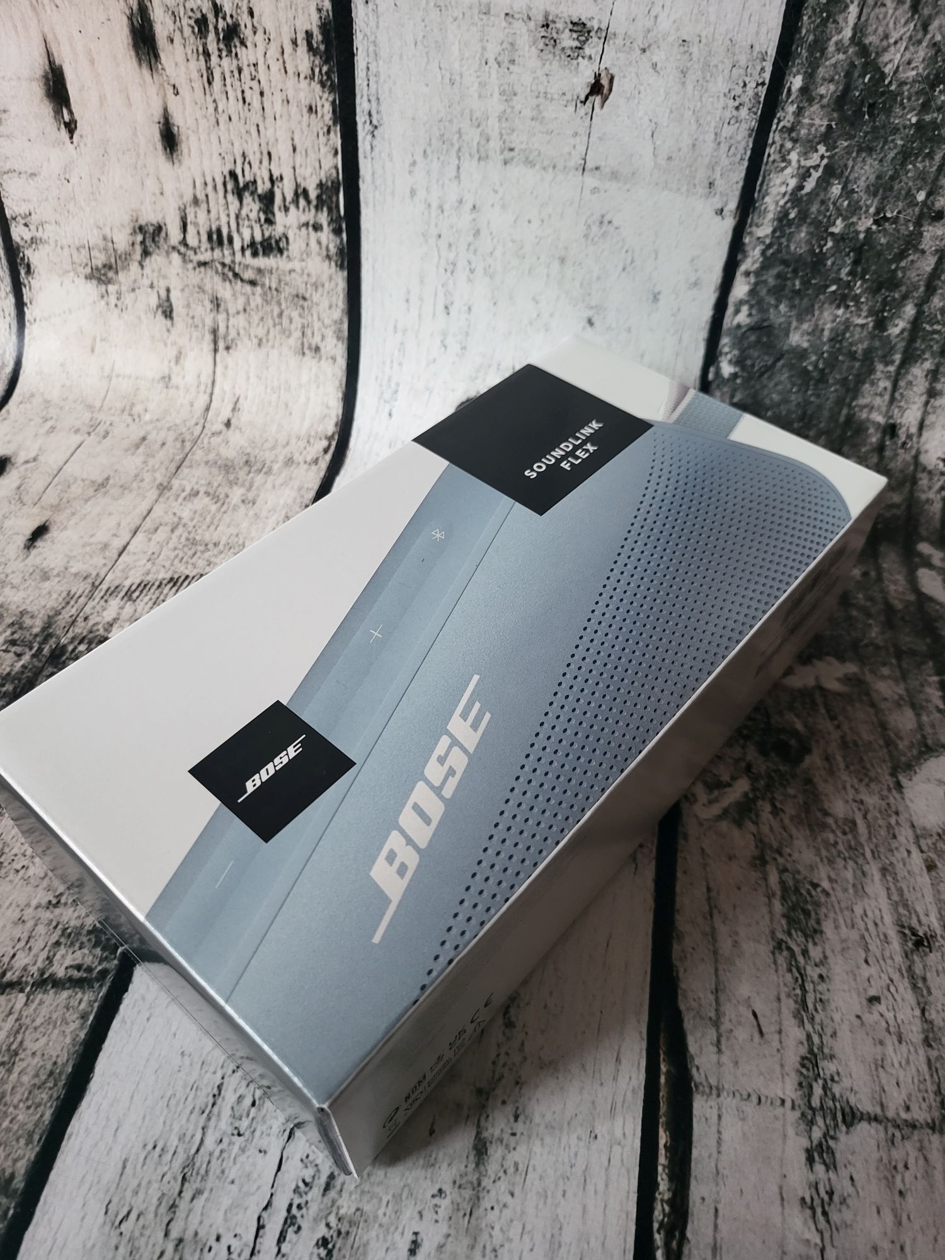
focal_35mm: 24
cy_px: 630
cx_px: 472
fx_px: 874
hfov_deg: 56.8
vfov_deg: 71.6
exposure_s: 1/100
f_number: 1.8
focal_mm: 5
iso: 250
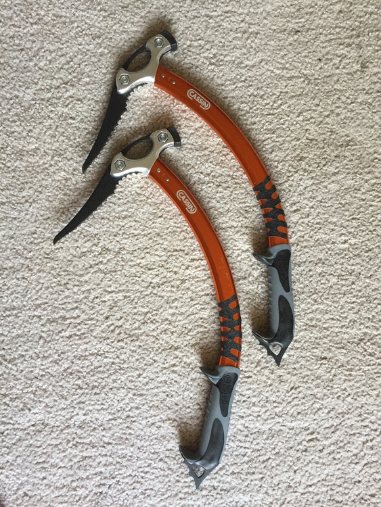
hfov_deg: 48.3
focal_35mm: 29
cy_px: 254
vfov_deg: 61.6
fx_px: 425
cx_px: 190
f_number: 2.2
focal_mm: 4.15
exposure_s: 1/30
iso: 125
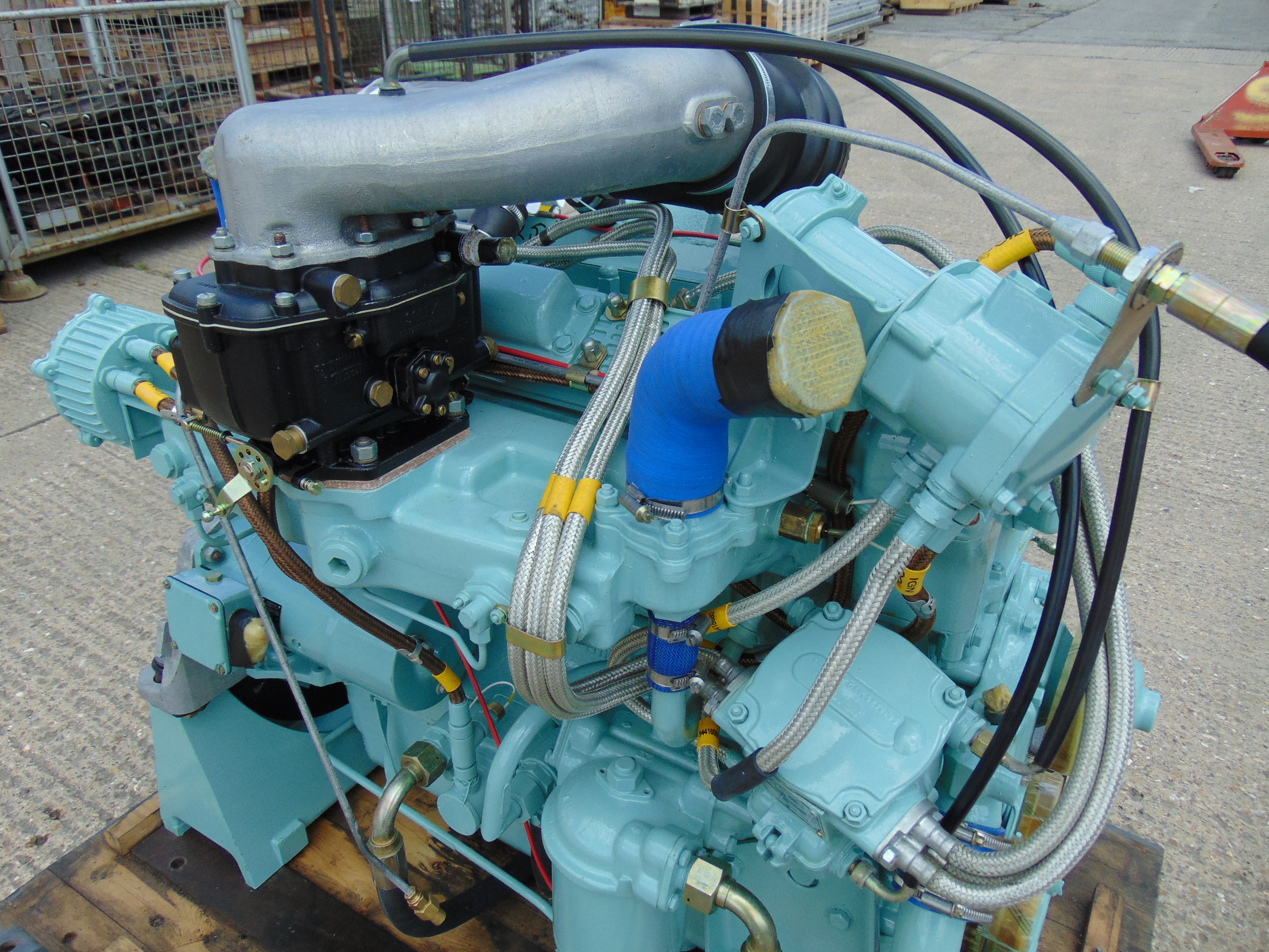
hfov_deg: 69.4
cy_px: 476
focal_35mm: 25
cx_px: 634
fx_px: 916
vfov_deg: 54.9
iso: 80
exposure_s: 1/640
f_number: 3
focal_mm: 4.5
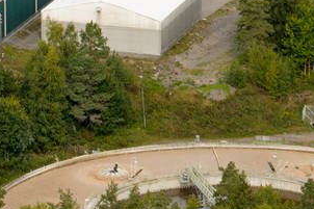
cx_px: 143
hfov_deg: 3.8
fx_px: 4768
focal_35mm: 547
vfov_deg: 2.5
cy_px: -346
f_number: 5
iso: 250
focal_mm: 86
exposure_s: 1/1250
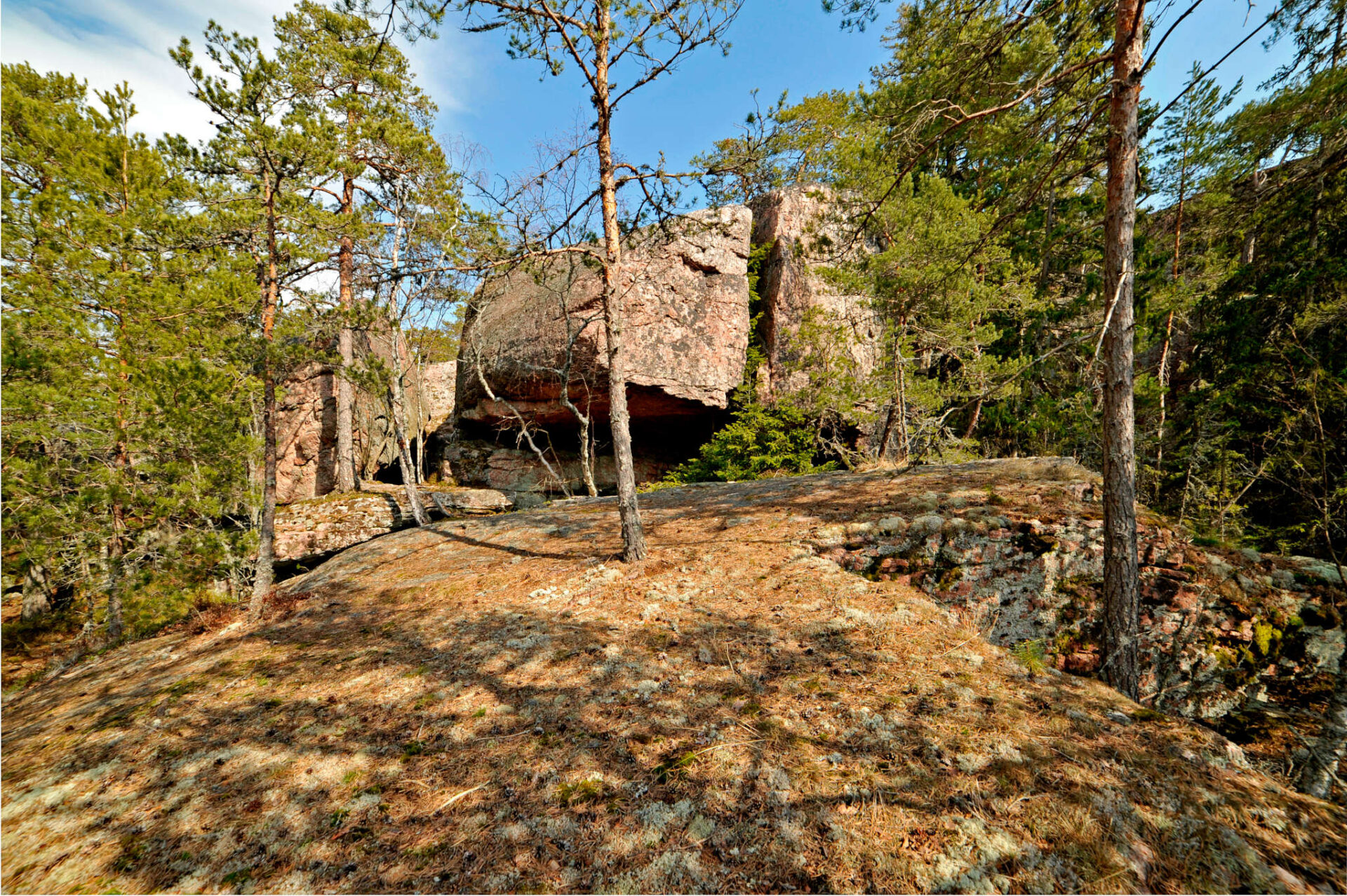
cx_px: 674
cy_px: 448
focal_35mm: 14
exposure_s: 1/200
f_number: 13
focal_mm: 14
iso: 400
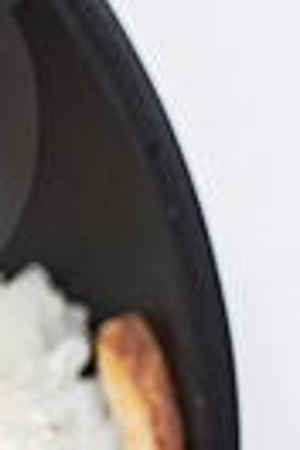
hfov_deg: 3.4
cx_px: -159
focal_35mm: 403
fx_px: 5037
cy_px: 338
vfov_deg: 5.1
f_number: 5.6
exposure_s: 1/250
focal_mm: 105
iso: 200
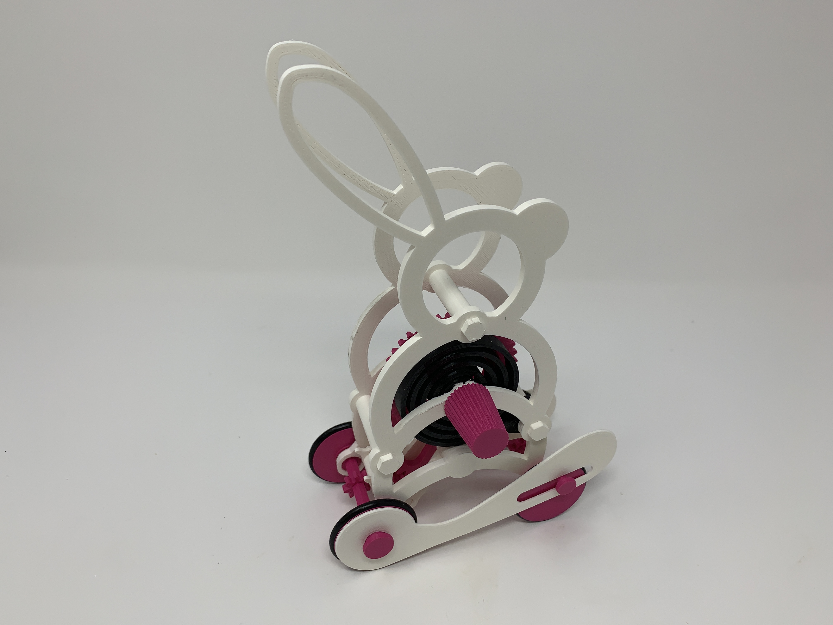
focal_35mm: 26
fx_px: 626
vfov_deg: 53.1
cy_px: 312
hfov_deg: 67.3
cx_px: 416
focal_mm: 4.25
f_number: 1.8
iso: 25
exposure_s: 1/238
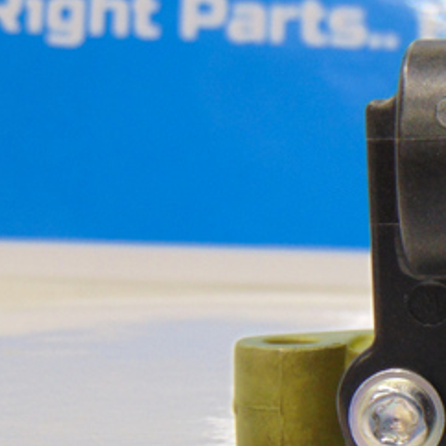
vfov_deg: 14.9
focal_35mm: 117
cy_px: 286
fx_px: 1705
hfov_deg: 14.3
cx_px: 579
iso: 160
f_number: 3.5
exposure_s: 1/30
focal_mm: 9
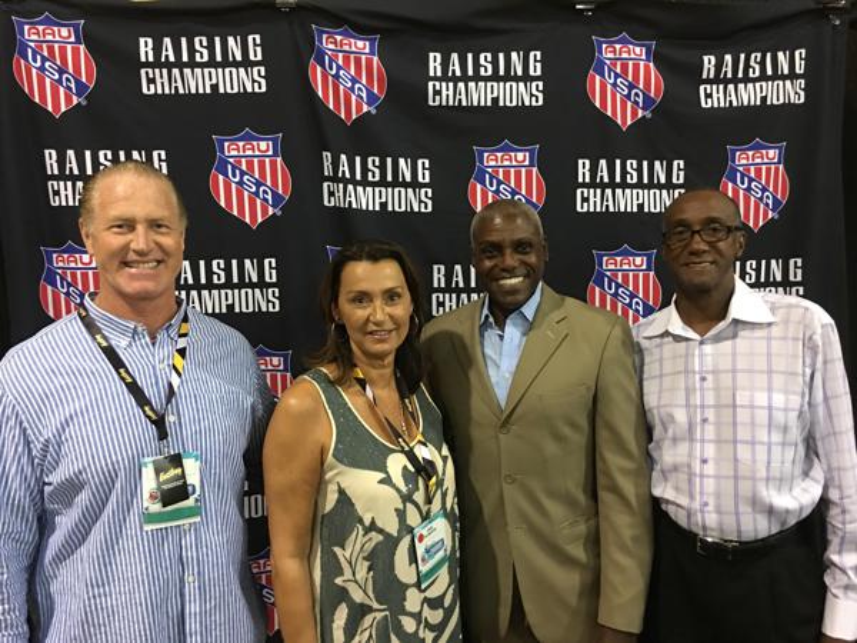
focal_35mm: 29
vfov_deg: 48.2
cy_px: 322
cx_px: 428
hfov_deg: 61.7
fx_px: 718
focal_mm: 4.15
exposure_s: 1/4
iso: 64
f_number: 2.2
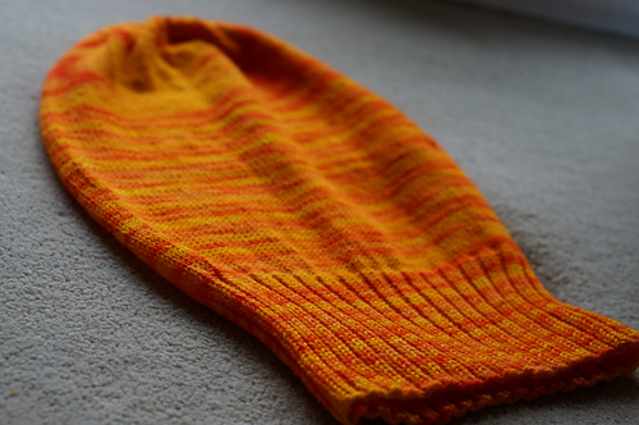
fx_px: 1330
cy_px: 212
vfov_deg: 18.1
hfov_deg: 27.0
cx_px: 320
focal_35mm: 75
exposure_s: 1/160
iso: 800
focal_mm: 50
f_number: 4
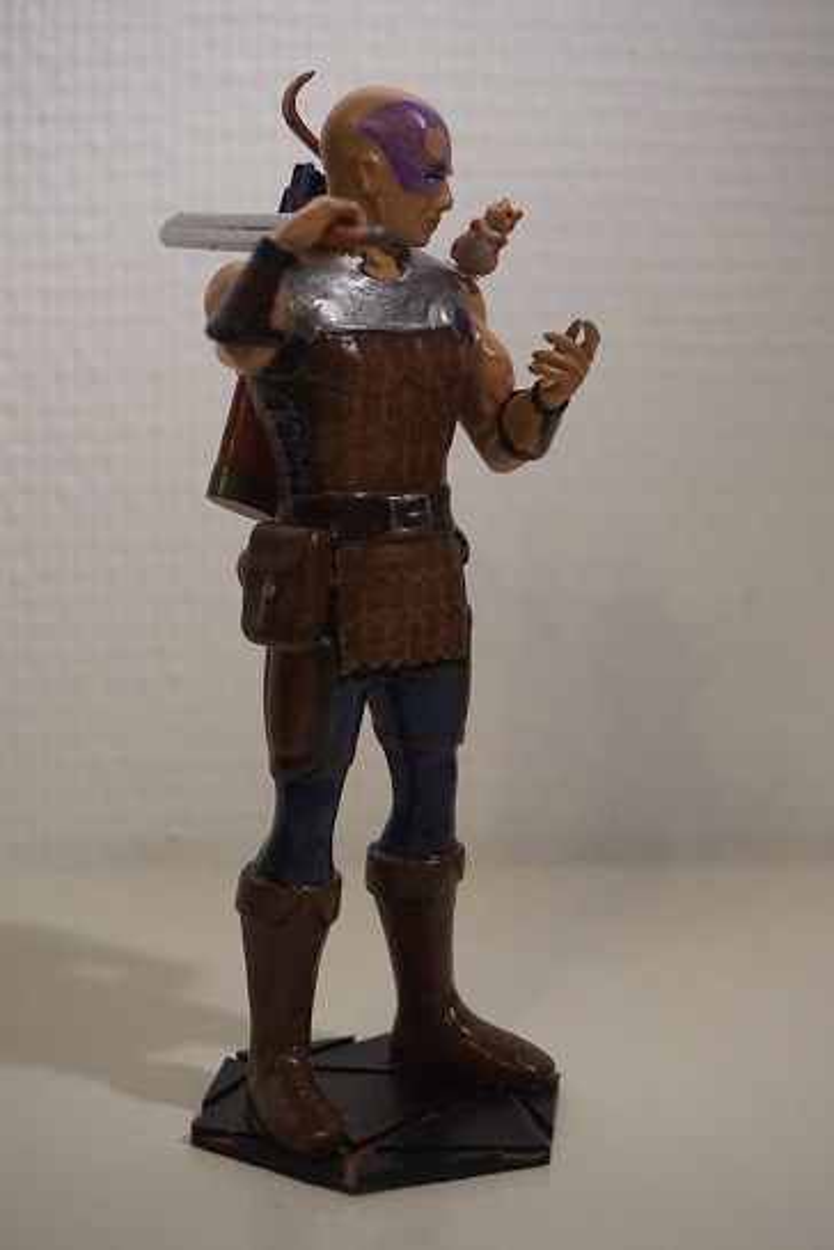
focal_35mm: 62
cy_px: 625
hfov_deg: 22.1
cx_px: 417
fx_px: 2137
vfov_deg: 32.6
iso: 2500
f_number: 5.6
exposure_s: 1/80
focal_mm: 41
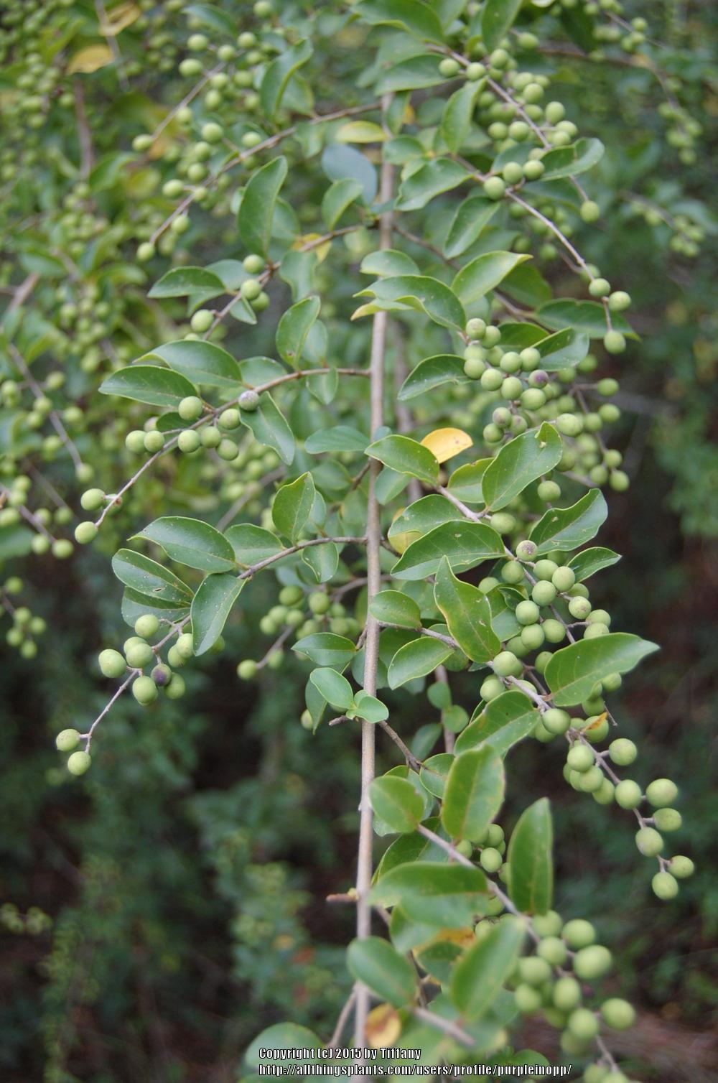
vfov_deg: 42.4
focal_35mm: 46
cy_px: 542
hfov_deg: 28.8
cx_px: 359
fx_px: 1396
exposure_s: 1/400
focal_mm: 31
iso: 400
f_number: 4.5
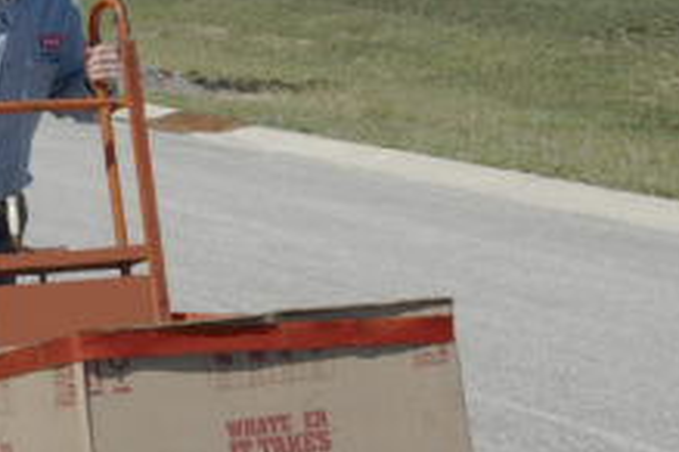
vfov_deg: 11.5
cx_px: -127
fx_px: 2251
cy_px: 241
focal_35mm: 119
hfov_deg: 16.5
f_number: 8
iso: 100
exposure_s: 1/250
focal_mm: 29
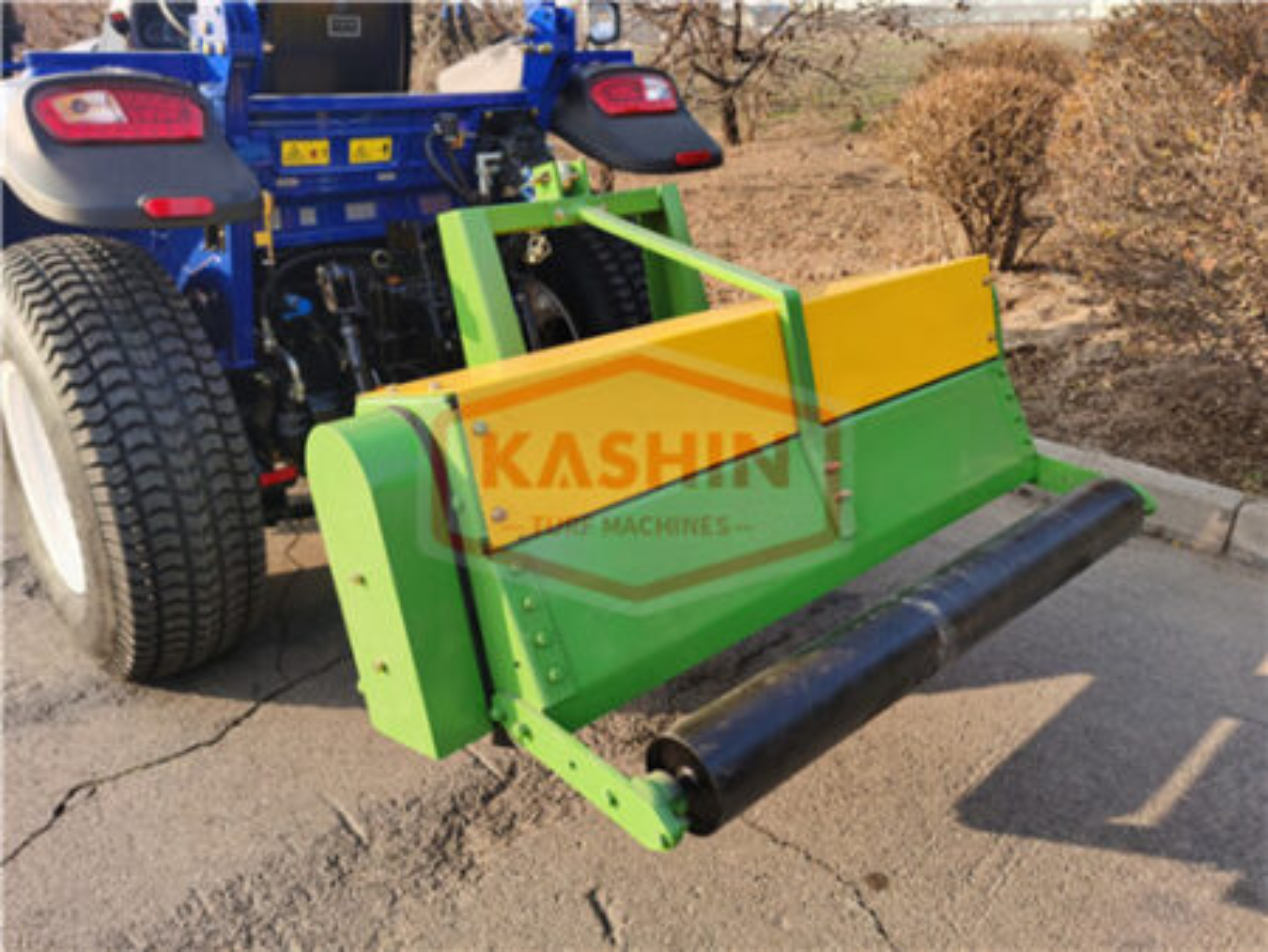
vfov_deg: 51.4
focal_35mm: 27
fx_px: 990
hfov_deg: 65.3
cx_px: 634
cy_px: 476
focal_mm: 5.56
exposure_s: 1/1120
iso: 50
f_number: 1.6
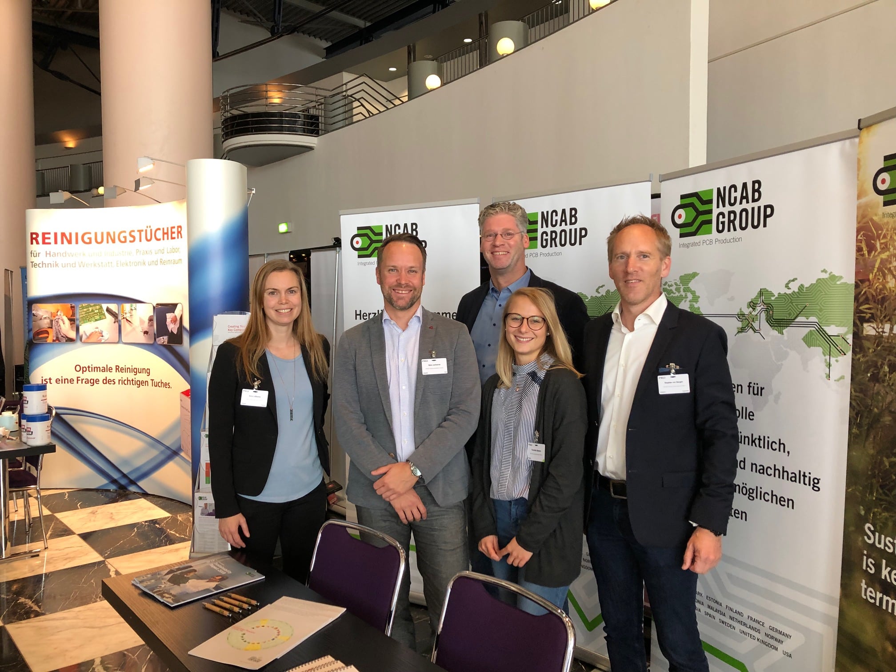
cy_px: 336
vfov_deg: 49.7
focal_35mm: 28
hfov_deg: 63.4
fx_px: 725
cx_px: 448
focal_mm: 3.99
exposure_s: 1/25
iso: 40
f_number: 1.8
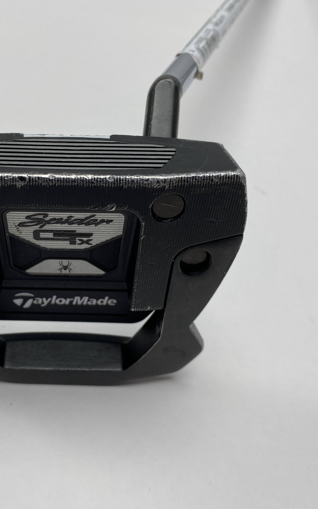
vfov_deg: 52.7
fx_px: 513
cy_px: 256
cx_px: 71
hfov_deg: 33.6
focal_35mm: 37
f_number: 1.8
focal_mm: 4.25
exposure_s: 1/227
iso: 32
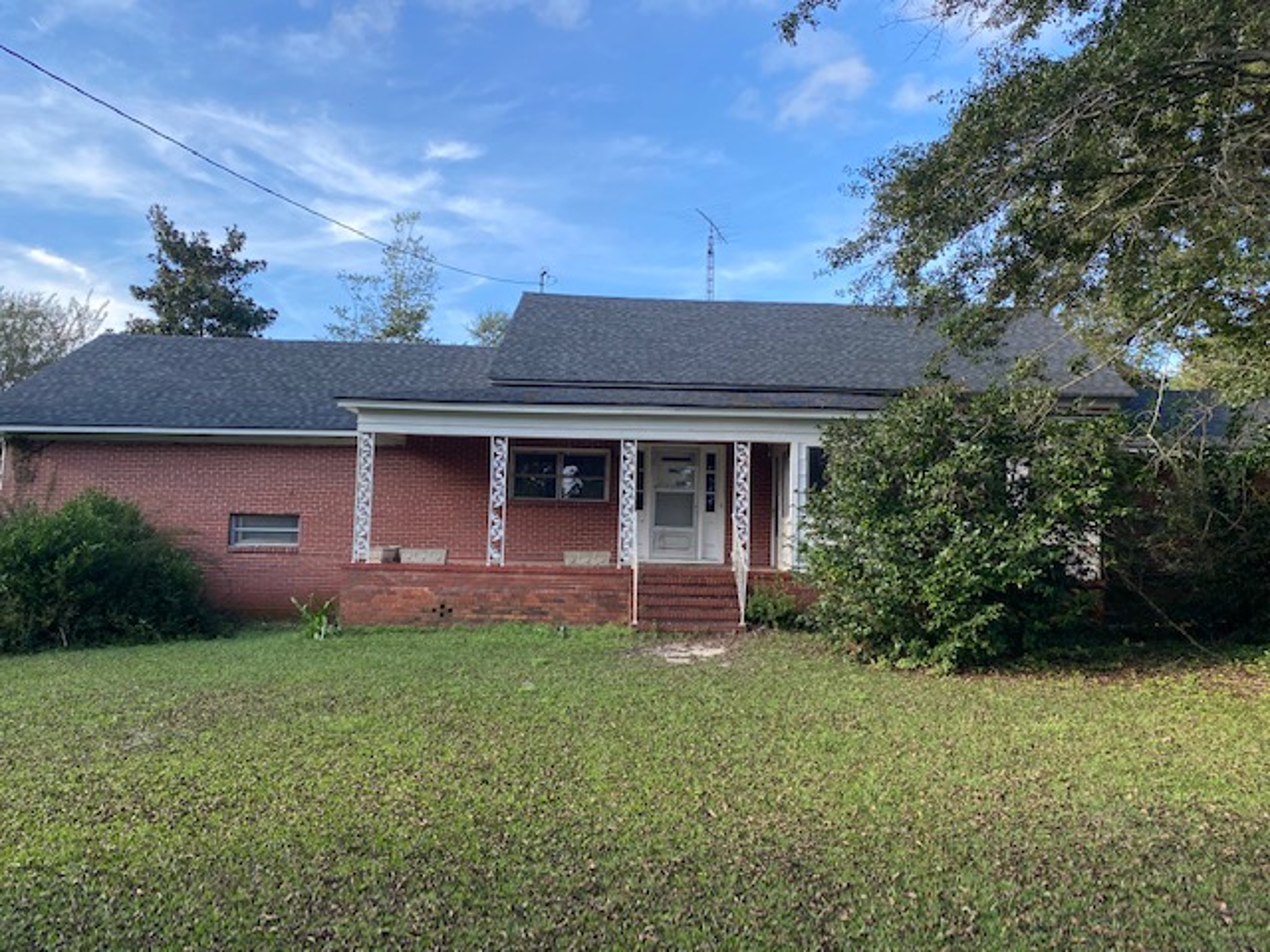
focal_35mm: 26
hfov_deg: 67.3
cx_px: 635
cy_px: 476
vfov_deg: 53.1
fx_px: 954
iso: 32
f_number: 1.8
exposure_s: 1/685
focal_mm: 4.25
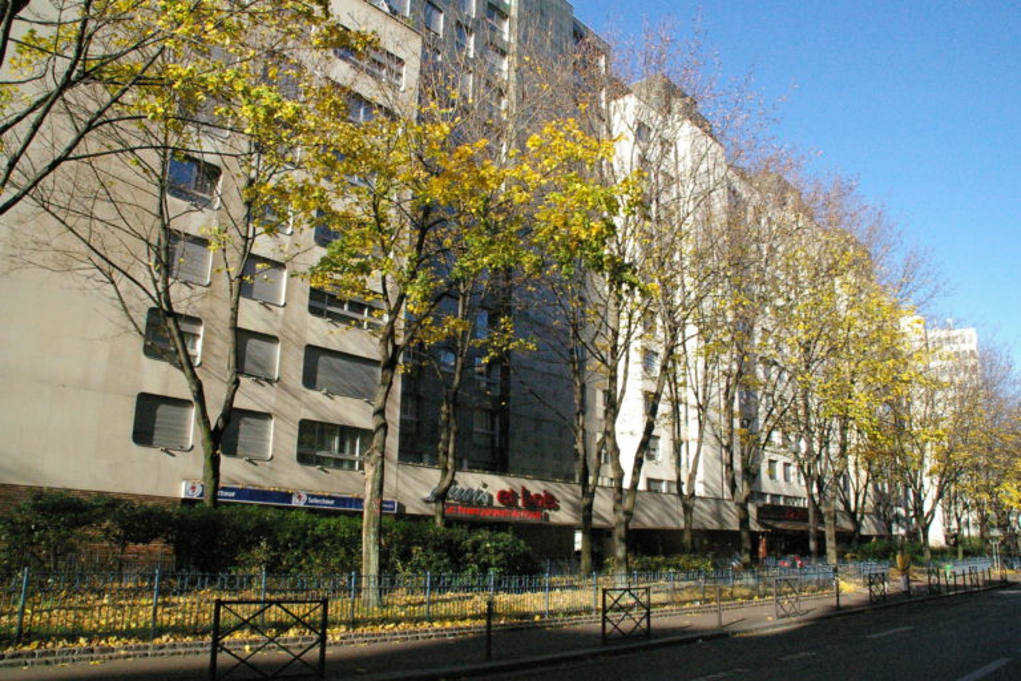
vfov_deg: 47.9
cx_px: 510
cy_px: 340
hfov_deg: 67.4
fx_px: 766
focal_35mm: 27
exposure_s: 1/2000
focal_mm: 18
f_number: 9.5
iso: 3200
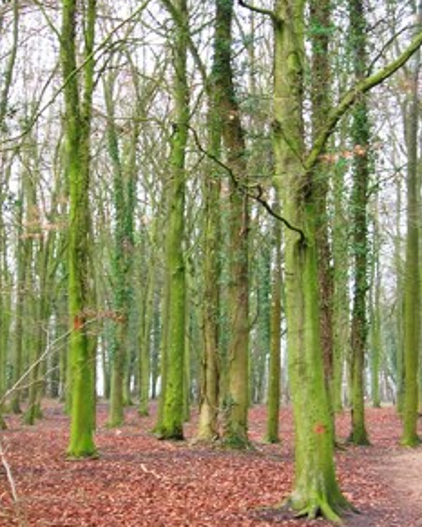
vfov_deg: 23.8
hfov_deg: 19.2
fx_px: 1248
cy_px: 292
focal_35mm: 80
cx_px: 168
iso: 50
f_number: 3.2
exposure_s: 1/26
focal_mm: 7.7
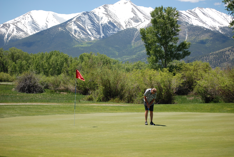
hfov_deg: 24.6
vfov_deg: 16.6
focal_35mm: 82
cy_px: 78
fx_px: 537
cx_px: 117
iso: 180
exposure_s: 1/1000
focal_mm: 55
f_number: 4
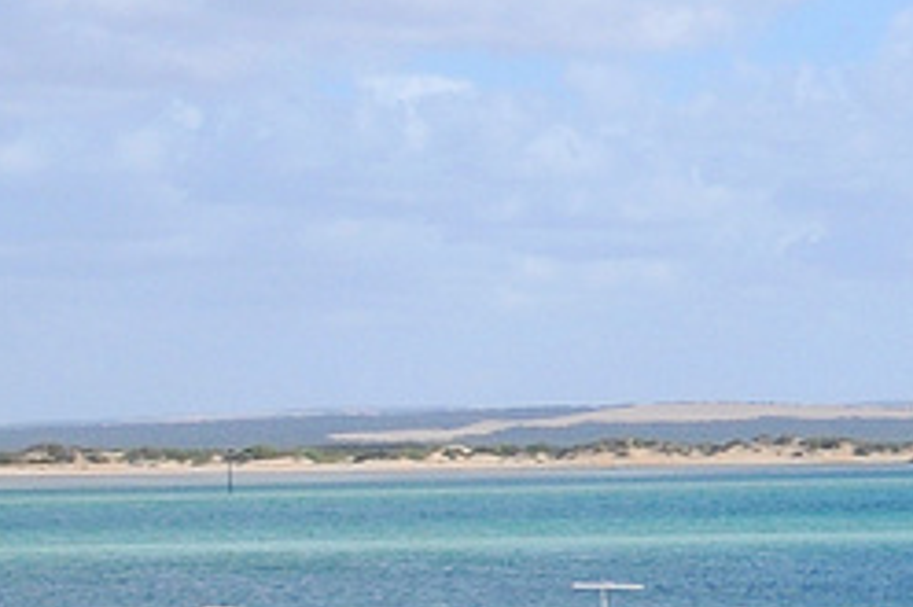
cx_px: 2327
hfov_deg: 8.5
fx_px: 5474
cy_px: 850
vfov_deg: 6.3
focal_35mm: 216
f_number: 10
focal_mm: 22
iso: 200
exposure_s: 1/400
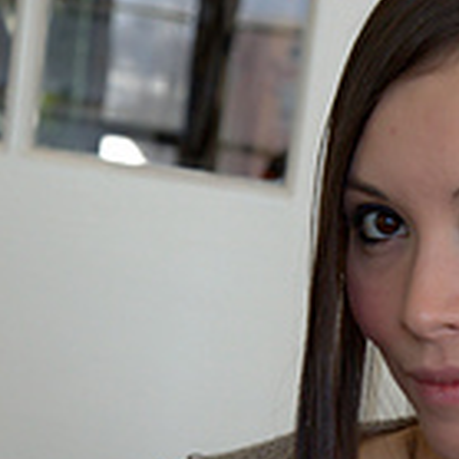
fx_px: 2700
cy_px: 670
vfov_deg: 9.5
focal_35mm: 180
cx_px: 439
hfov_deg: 9.7
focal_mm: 60
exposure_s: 1/80
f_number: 9
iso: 1600
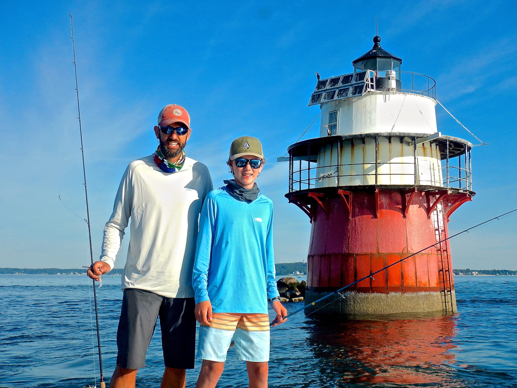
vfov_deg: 28.6
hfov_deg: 37.5
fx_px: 762
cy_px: 198
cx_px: 254
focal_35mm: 51
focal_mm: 8.5
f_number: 4.3
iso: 125
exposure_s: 1/640
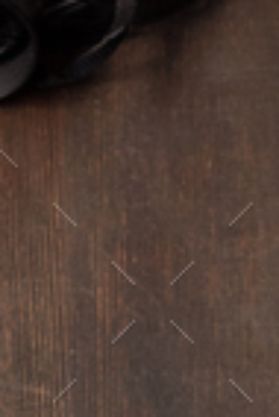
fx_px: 4186
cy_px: 719
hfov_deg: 3.8
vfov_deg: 5.6
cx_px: 138
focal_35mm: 361
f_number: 8
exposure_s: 1/100
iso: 800
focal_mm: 58
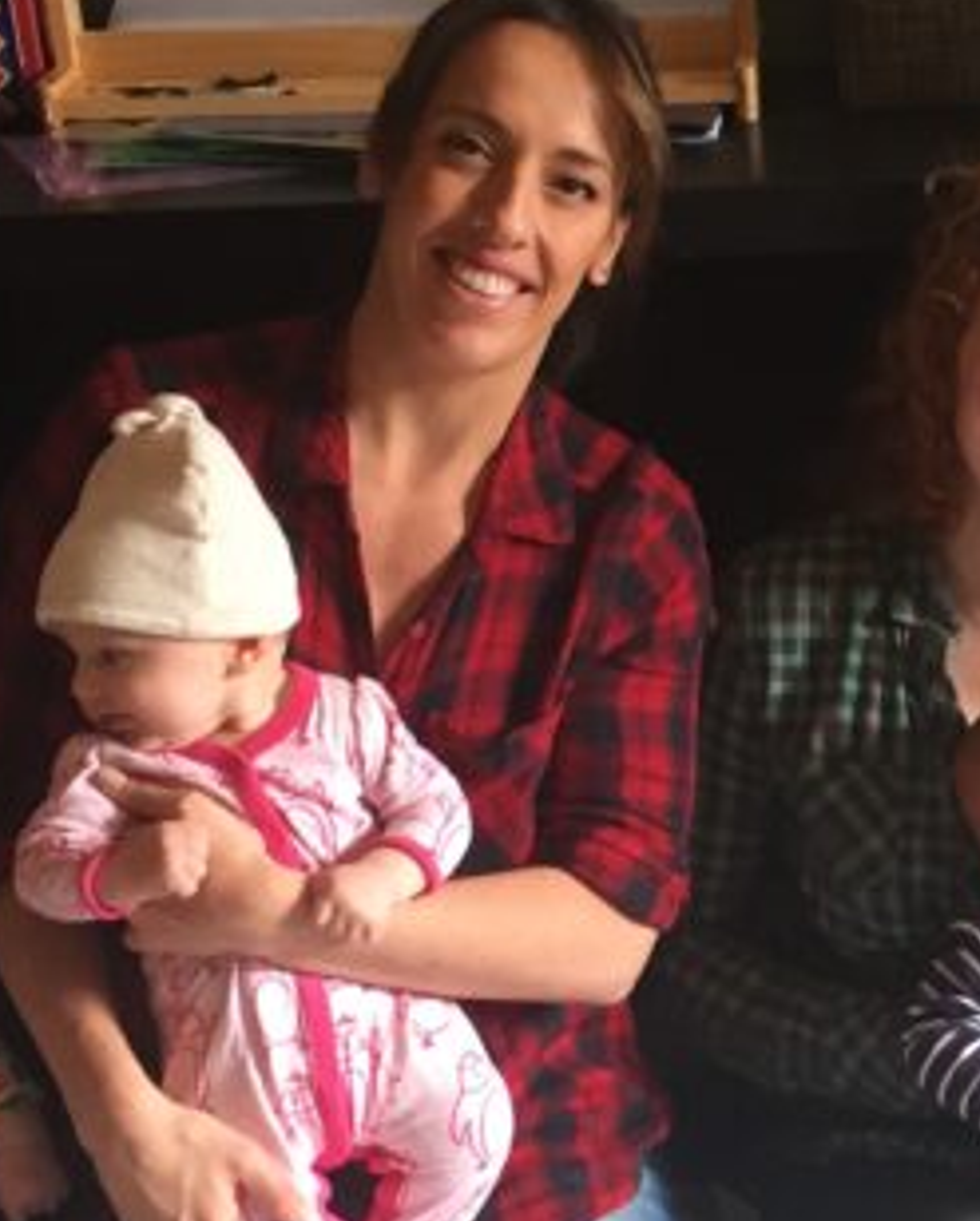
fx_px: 3403
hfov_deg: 15.8
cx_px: 1147
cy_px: 797
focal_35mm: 94
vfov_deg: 20.3
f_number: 2.2
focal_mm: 4.15
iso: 40
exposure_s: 1/30
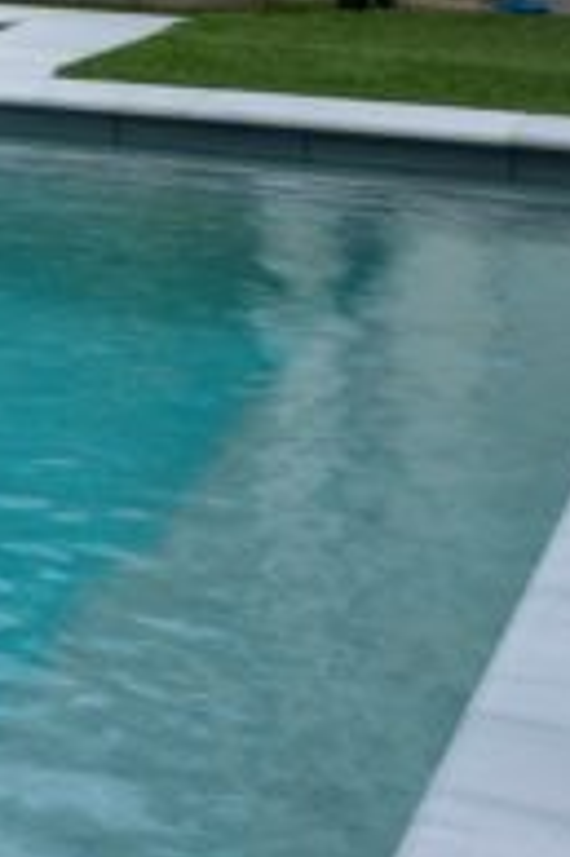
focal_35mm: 119
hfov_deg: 8.0
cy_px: -267
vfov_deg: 16.3
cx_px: -1595
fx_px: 2831
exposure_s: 1/250
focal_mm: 15
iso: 200
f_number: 8
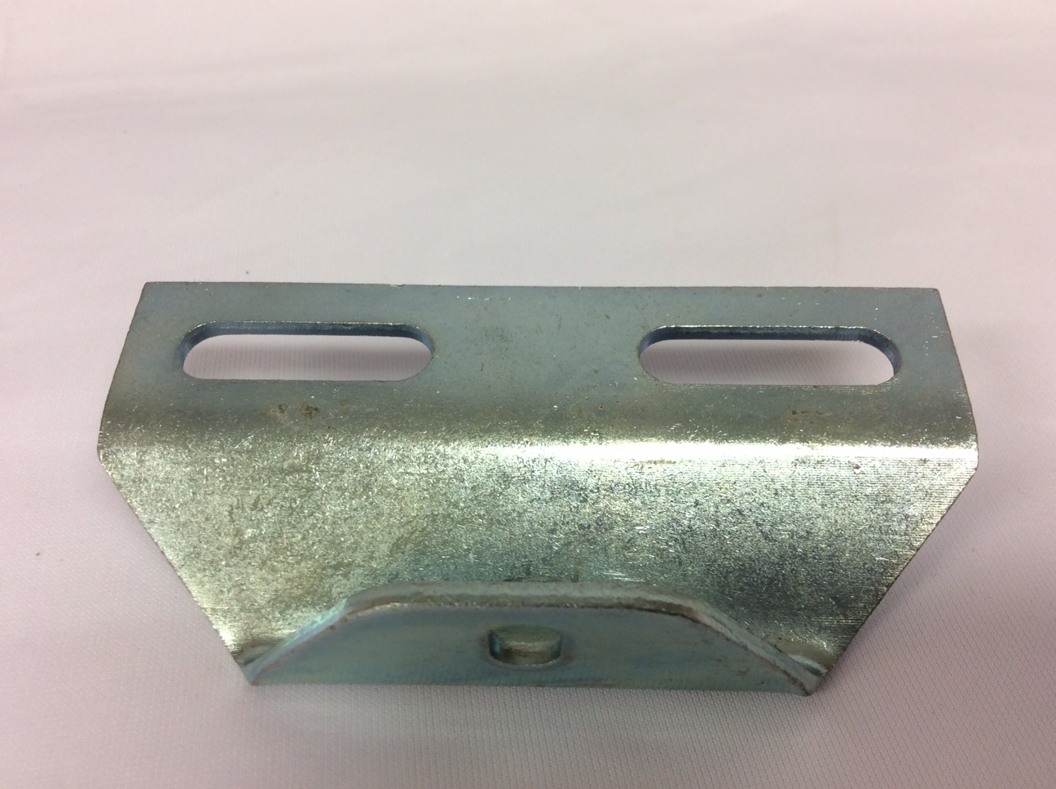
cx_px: 528
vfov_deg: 44.1
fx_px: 975
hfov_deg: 56.9
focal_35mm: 32
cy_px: 394
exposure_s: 1/24
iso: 40
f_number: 2.4
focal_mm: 3.3
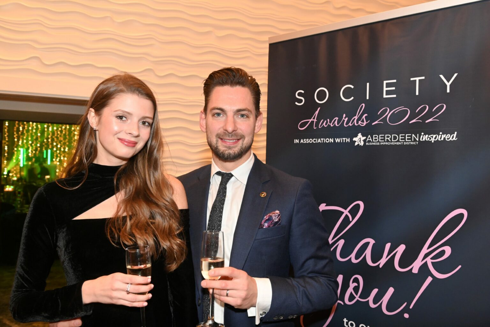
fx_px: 436
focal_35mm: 32
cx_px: 245
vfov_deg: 41.1
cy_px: 164
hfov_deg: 58.7
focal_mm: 32
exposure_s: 1/60
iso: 3200
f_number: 5.6
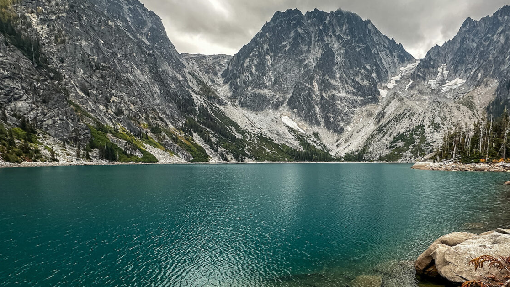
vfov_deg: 53.2
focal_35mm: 21
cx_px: 309
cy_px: 174
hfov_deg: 82.7
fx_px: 284
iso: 50
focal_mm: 2.22
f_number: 2.2
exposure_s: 1/100
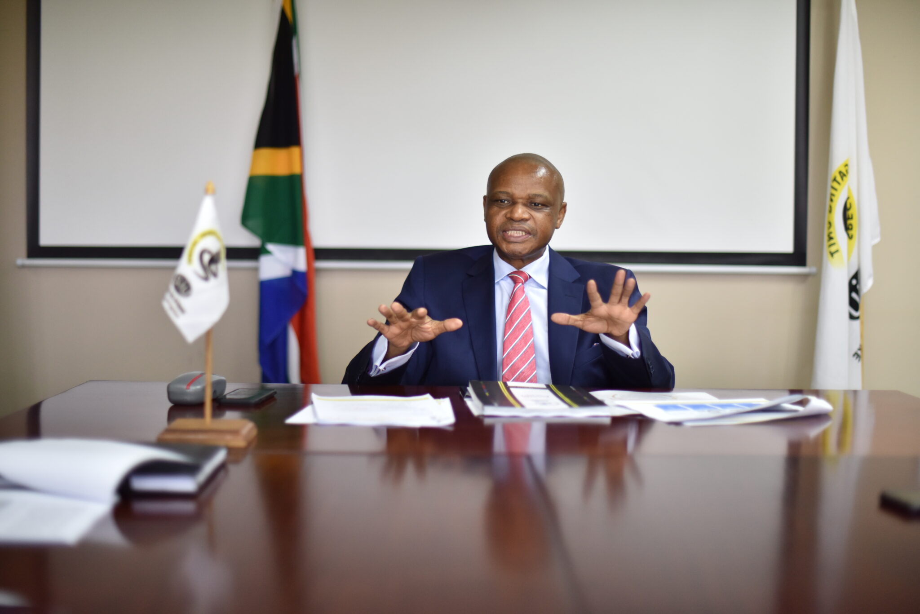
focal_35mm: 50
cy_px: 307
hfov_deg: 39.6
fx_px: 1278
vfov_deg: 27.0
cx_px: 460
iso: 800
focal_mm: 50
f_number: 1.4
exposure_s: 1/400
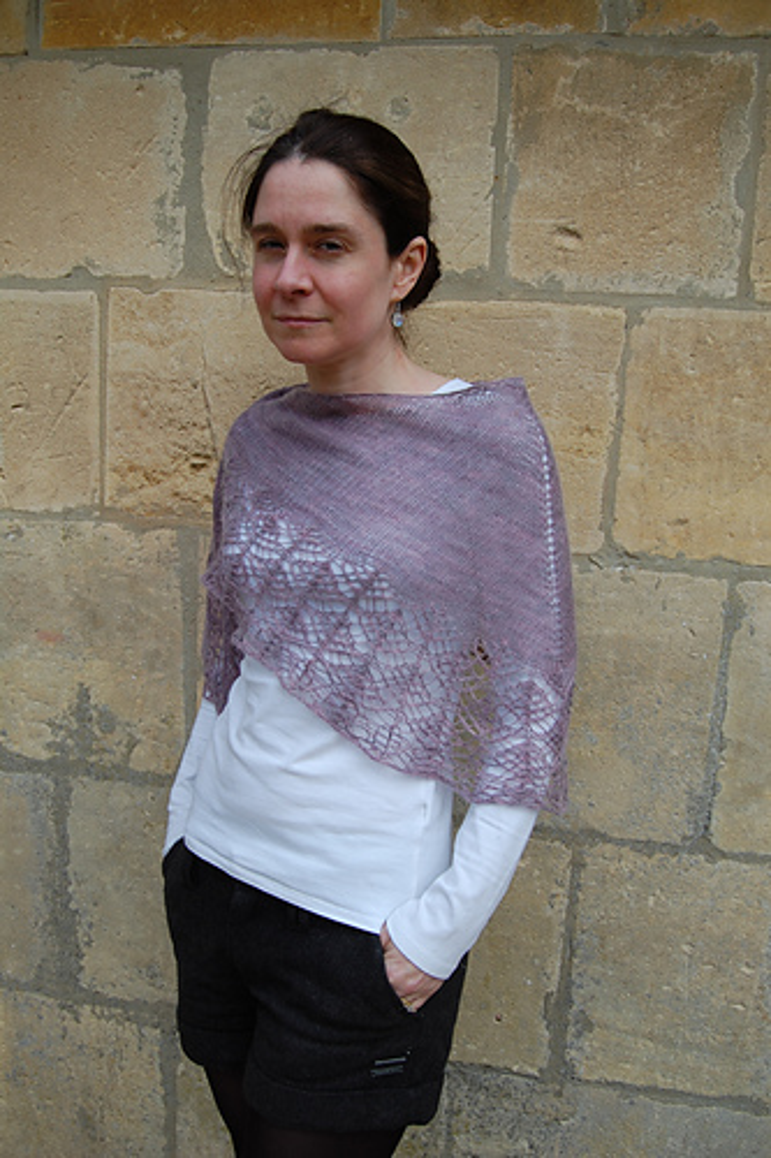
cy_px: 579
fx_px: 1061
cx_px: 386
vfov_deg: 57.2
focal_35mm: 33
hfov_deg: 39.9
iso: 200
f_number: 8
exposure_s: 1/250
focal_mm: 22
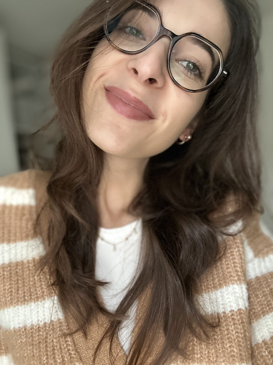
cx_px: 136
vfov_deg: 60.0
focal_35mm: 30
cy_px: 182
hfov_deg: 46.8
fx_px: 315
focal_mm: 2.69
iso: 320
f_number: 1.9
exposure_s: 1/46
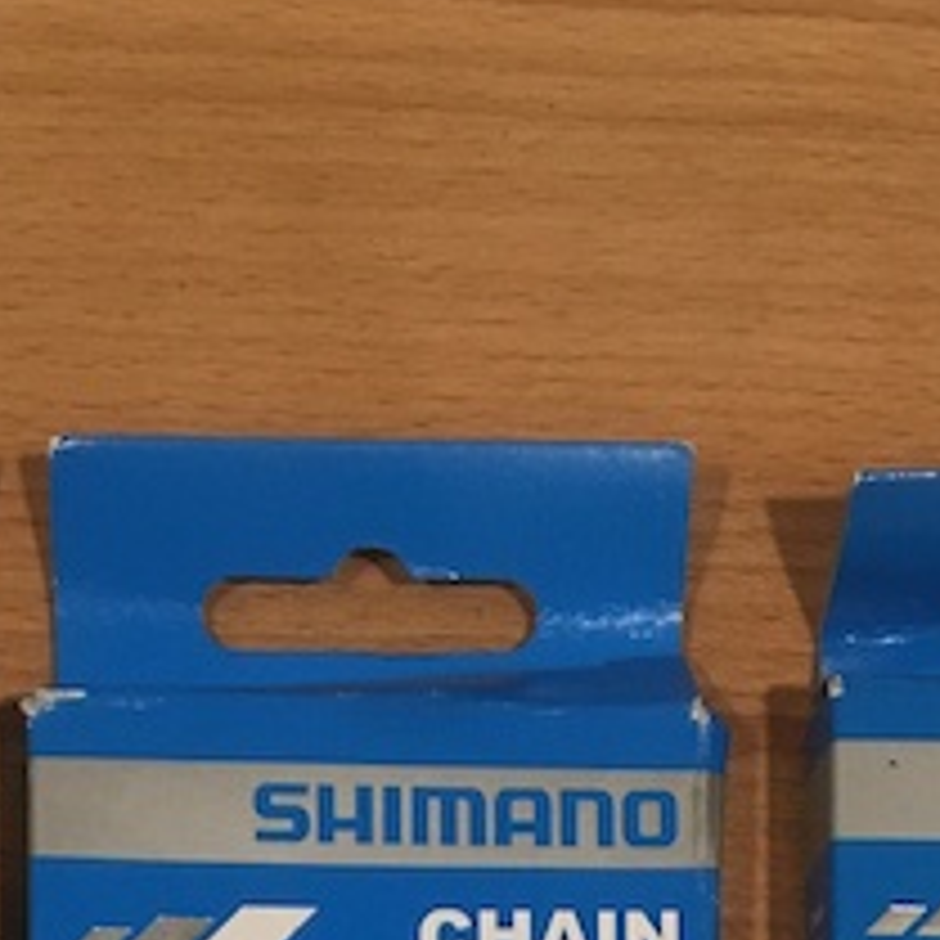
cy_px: 1673
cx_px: 391
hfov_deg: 17.7
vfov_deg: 15.4
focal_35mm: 98
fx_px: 3011
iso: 125
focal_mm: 4.15
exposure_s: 1/30
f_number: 2.2
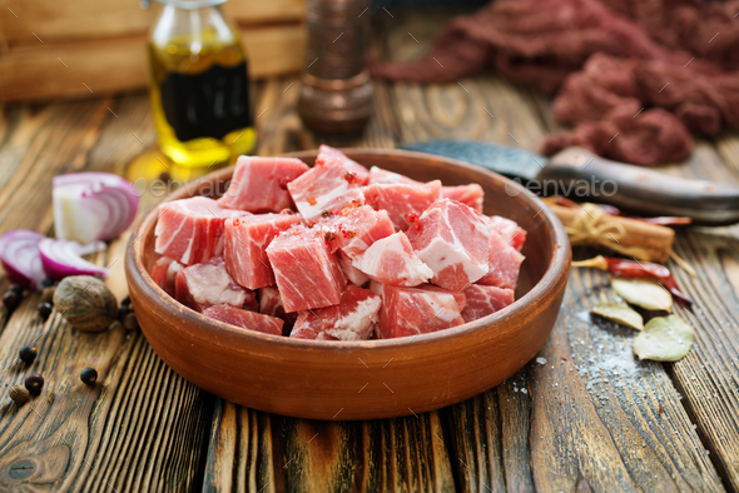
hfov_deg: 39.6
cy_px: 246
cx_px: 370
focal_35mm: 50
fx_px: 1027
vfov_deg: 27.0
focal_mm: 50
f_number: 4.5
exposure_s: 1/250
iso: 125
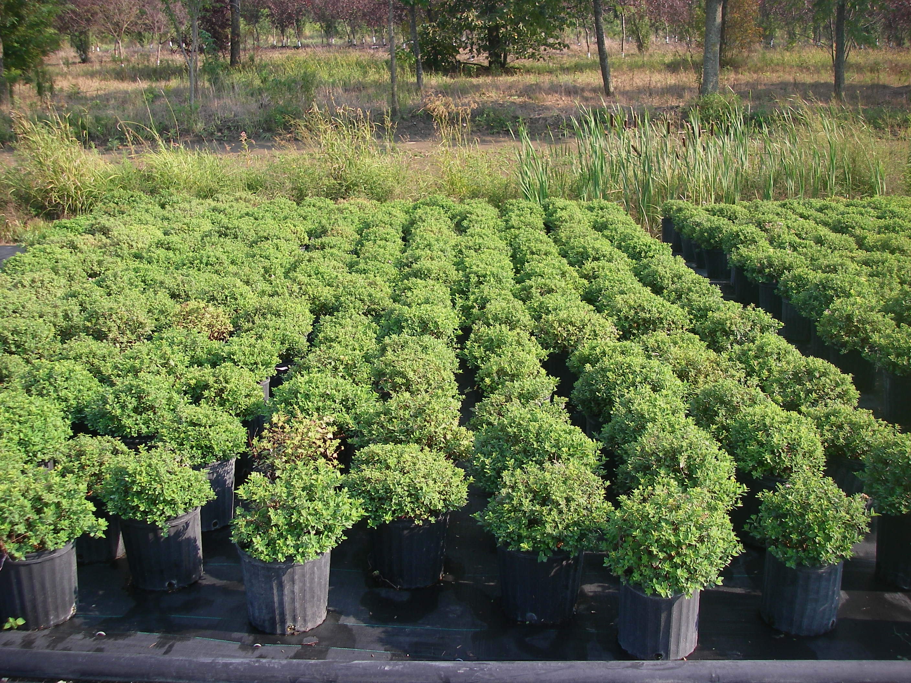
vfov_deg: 37.7
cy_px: 342
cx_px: 456
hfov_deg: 49.0
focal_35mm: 38
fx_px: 1000
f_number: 3.3
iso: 64
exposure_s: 1/250
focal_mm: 6.3
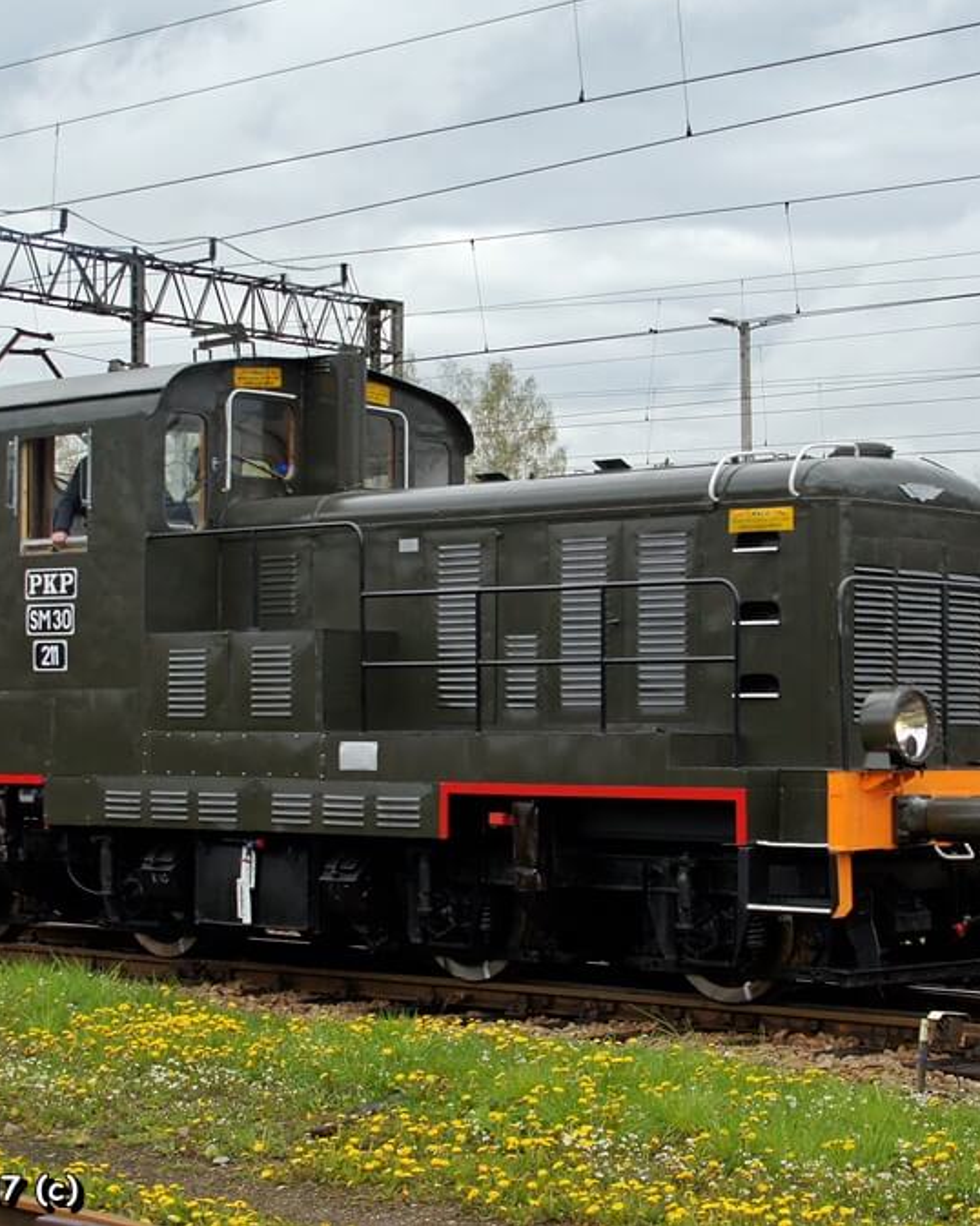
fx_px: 2176
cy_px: 606
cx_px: 519
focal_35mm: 60
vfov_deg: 31.5
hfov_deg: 25.4
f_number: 8
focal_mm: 28
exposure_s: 1/500
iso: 200
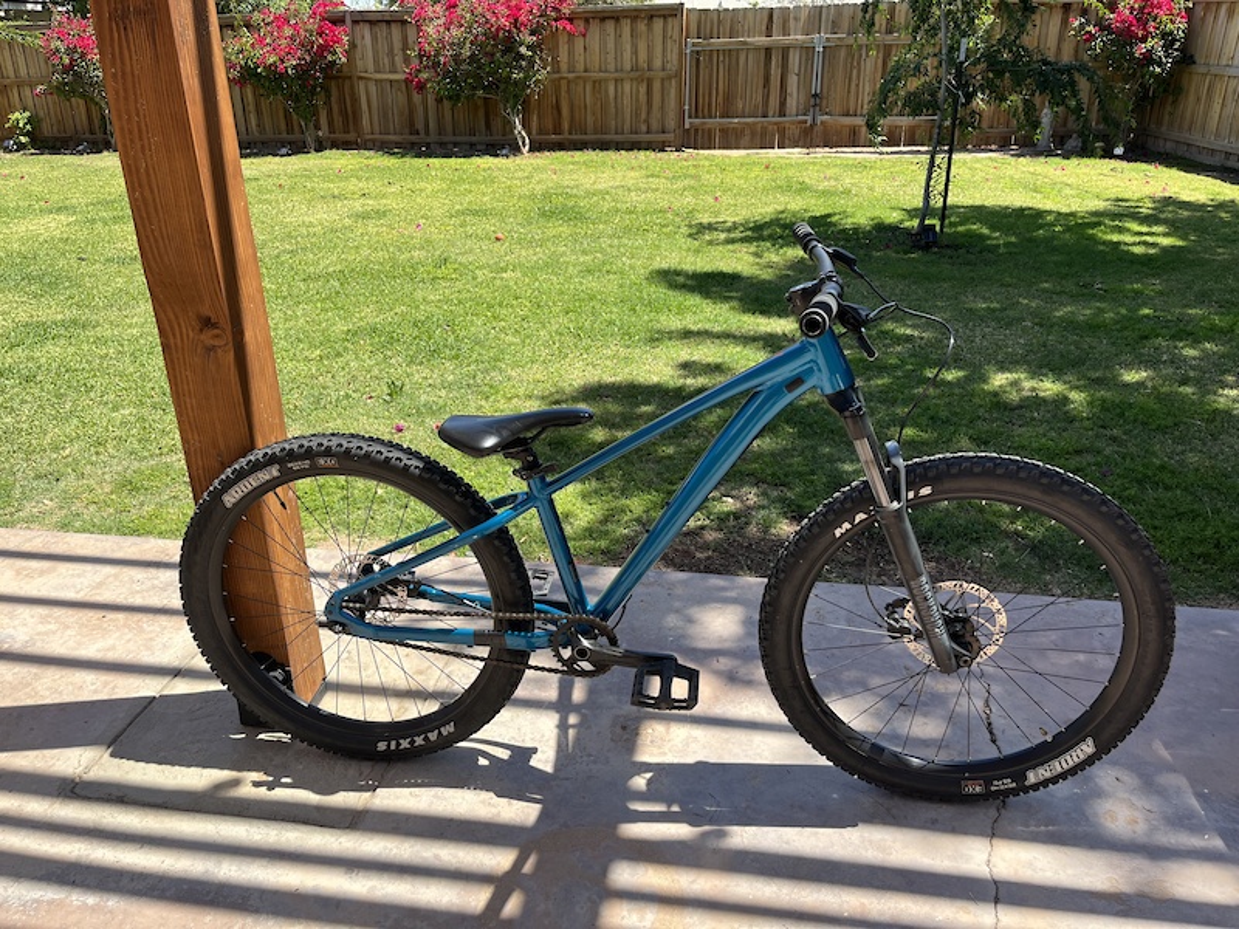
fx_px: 931
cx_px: 620
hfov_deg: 67.3
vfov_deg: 53.1
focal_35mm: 26
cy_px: 464
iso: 50
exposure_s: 1/871
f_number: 1.6
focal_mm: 5.1
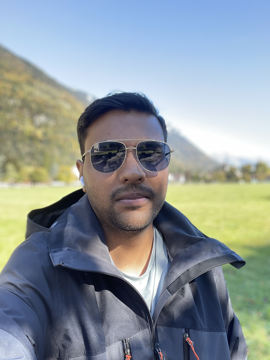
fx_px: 312
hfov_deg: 46.8
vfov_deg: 60.0
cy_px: 180
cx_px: 135
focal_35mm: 30
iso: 32
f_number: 2.2
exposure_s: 1/121
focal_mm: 2.71
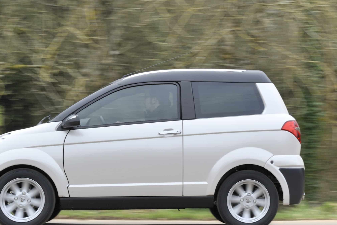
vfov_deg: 17.3
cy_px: 131
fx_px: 740
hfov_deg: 25.6
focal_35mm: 79
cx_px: 141
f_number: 14
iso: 500
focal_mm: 62
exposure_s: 1/100
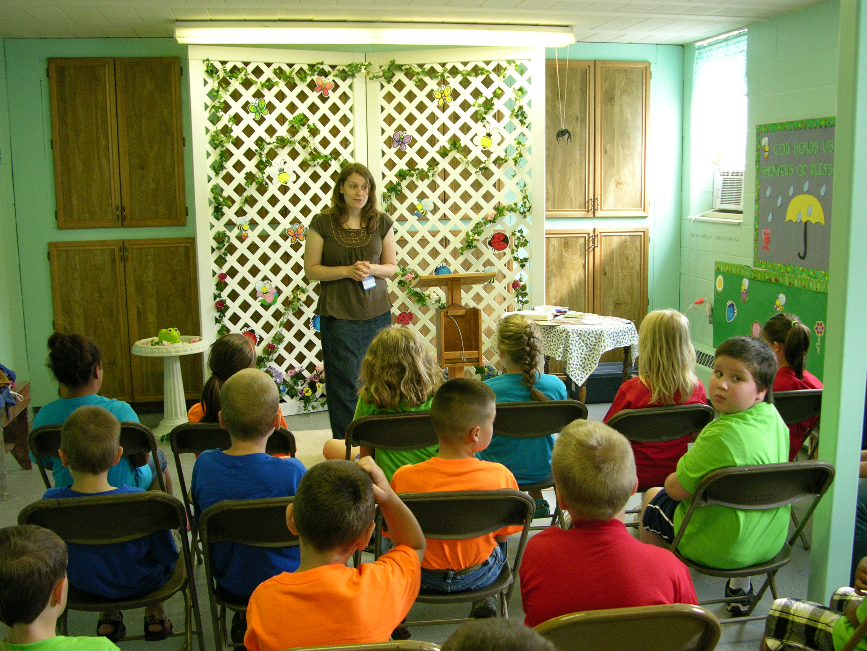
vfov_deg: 36.8
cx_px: 441
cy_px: 356
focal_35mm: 39
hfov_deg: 47.9
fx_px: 977
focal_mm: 8.9
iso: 151
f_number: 2.8
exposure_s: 1/34.2
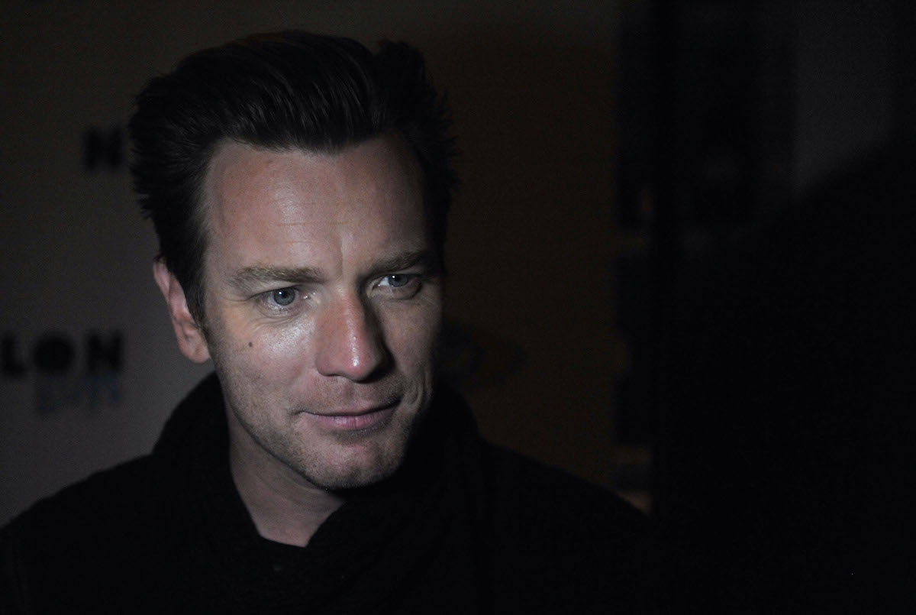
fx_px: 1479
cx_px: 458
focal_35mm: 58
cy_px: 308
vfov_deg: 23.5
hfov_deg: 34.4
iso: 2500
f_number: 2.8
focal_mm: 58
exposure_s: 1/100
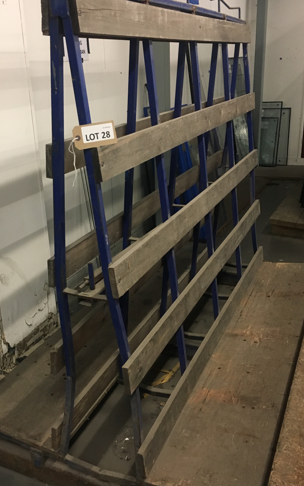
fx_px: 477
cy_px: 245
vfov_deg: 54.0
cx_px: 120
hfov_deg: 35.2
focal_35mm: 36
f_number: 2.2
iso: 200
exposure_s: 1/33
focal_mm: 4.15
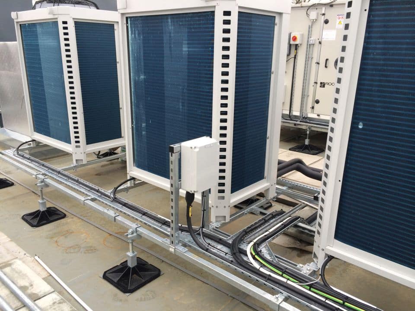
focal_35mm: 30
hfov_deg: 60.0
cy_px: 156
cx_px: 208
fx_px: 360
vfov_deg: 46.8
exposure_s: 1/120
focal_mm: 4.12
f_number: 2.2
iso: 50
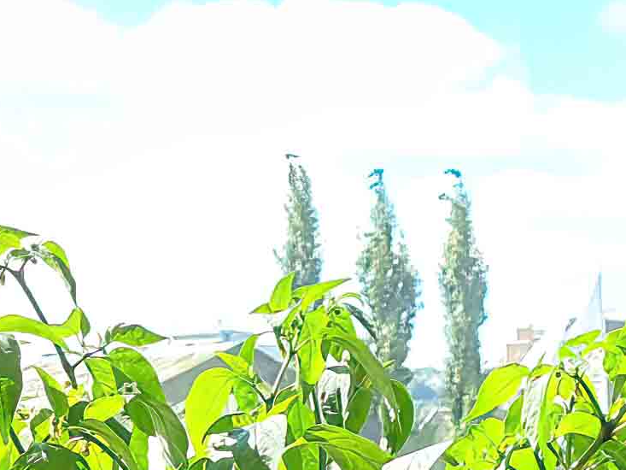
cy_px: 935
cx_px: 957
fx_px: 2586
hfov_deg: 13.0
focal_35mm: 143
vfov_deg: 9.7
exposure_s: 1/188
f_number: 1.8
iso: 50
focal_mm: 5.4
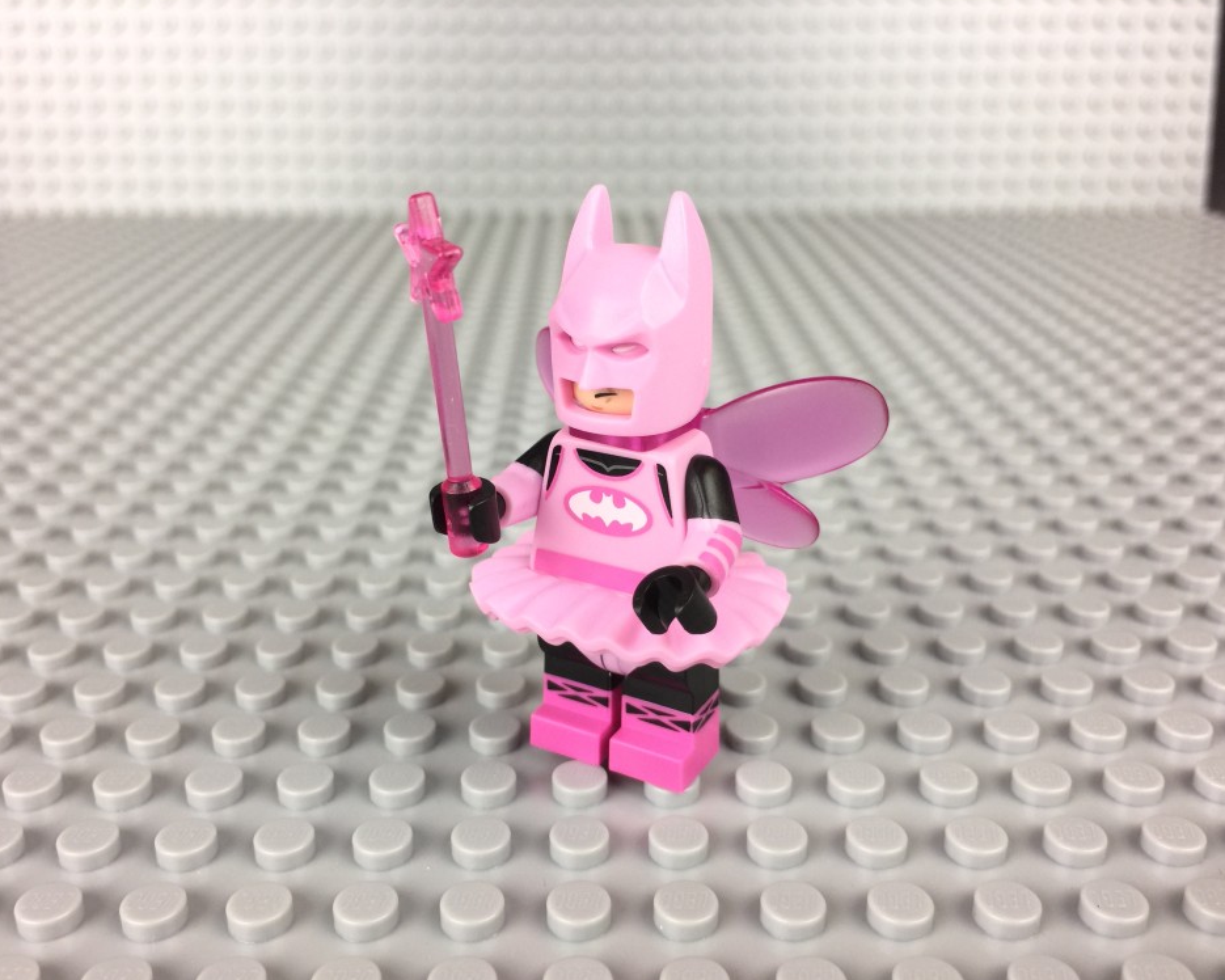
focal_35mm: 31
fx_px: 1124
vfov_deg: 47.1
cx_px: 579
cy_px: 491
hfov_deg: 57.1
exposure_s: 1/40
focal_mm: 4.15
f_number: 2.2
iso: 32
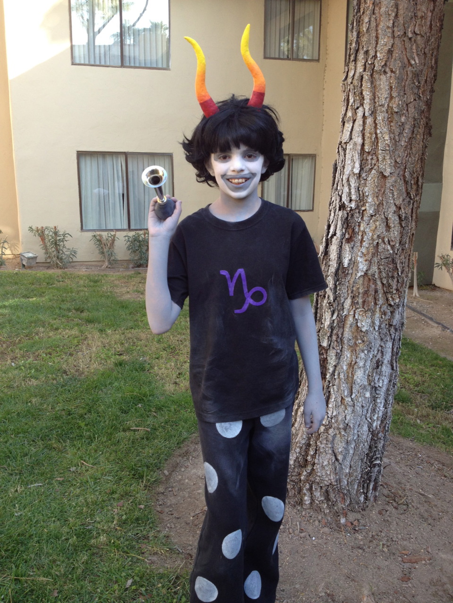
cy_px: 302
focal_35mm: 35
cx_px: 226
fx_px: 611
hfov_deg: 40.7
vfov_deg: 52.6
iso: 80
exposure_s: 1/120
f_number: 2.4
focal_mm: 4.28
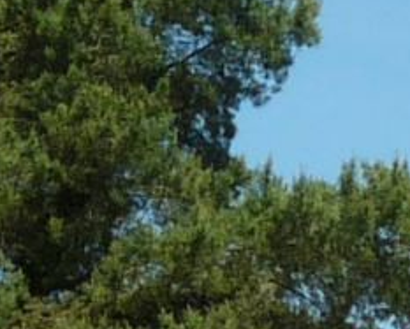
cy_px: 640
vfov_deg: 3.2
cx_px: 971
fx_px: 5771
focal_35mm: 475
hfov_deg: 4.0
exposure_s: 1/400
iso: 100
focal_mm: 7.1
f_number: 5.6
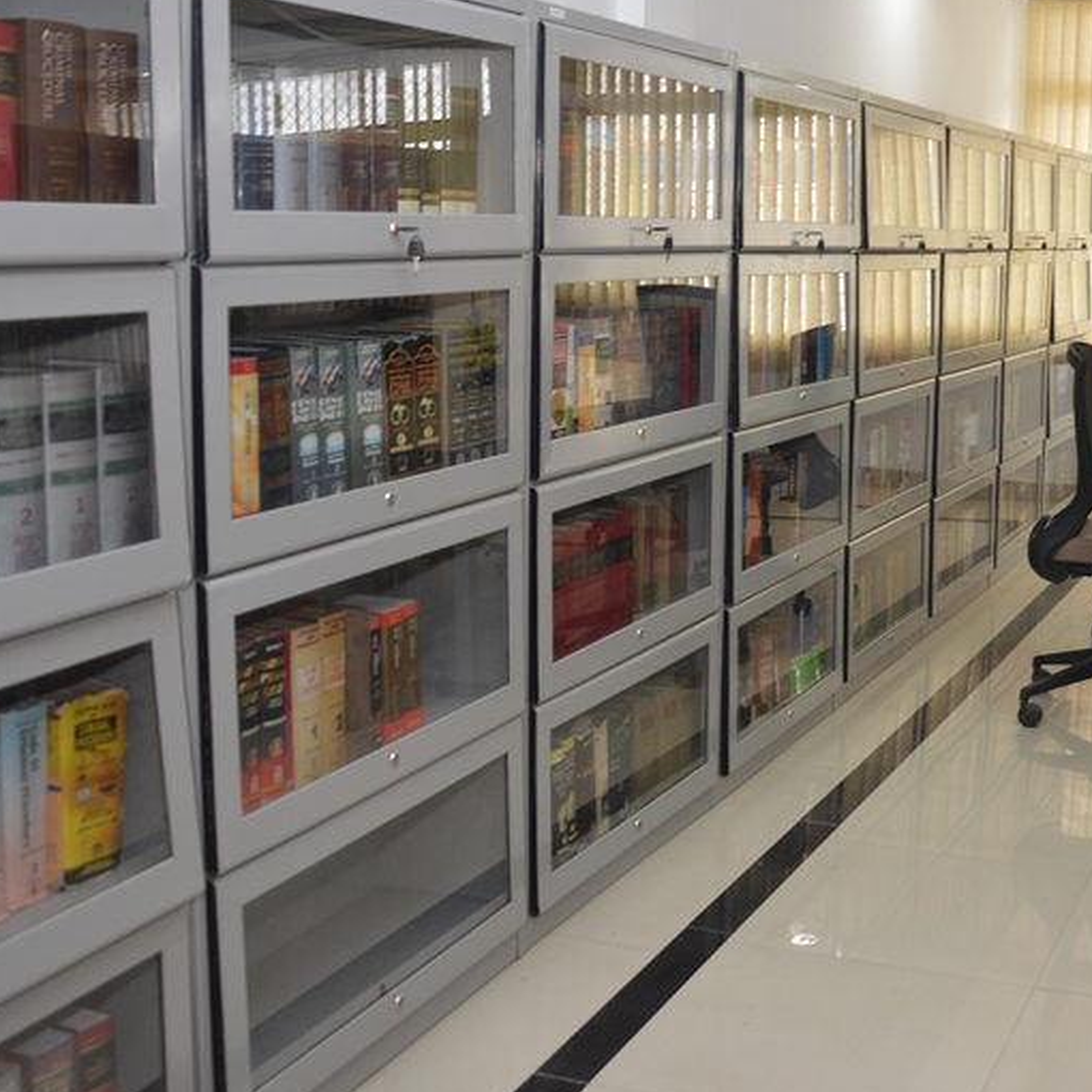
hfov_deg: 35.3
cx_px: 914
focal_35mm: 46
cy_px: 427
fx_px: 1642
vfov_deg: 36.6
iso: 500
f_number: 3.5
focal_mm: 18
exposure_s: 1/60
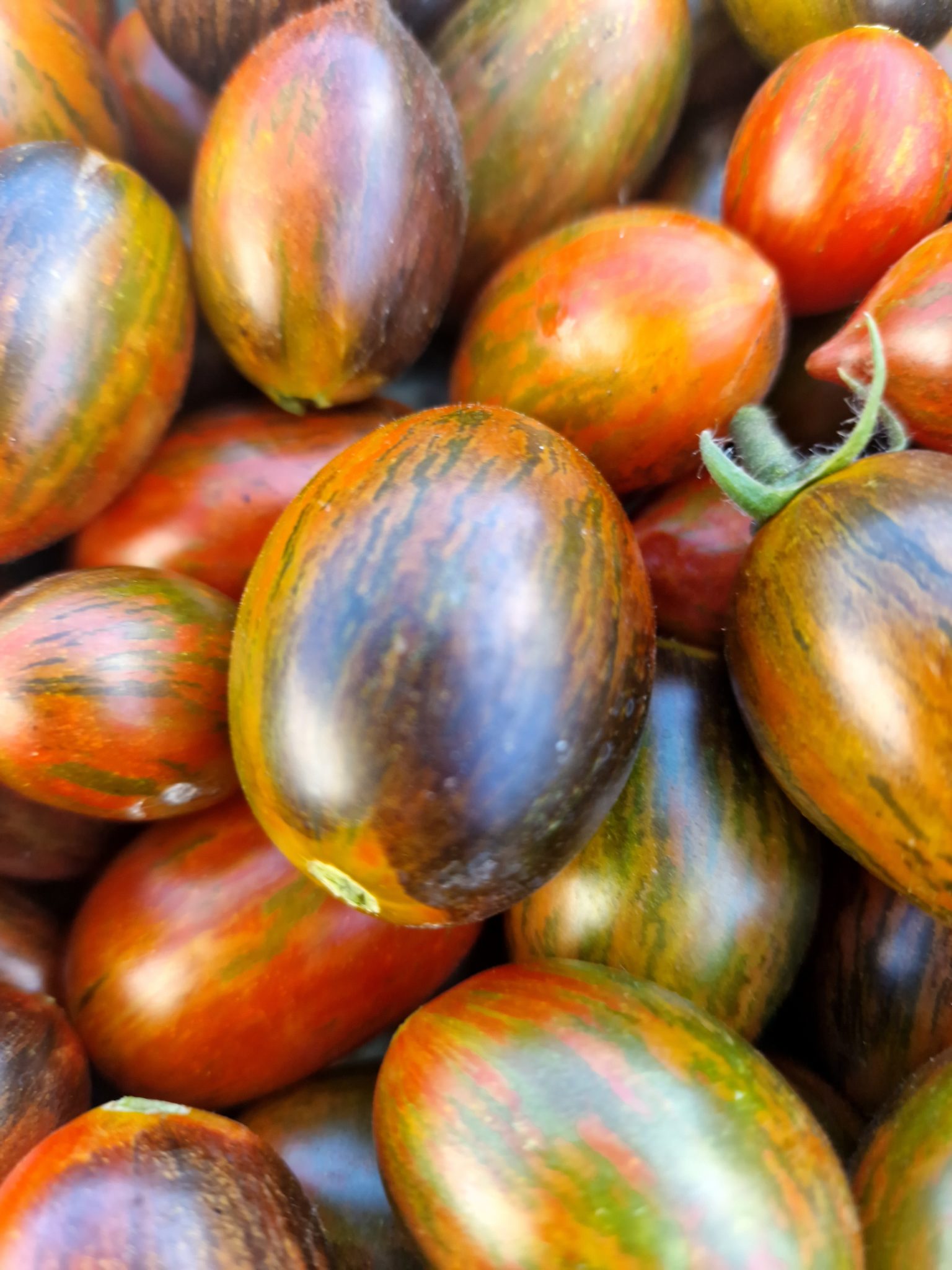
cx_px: 476
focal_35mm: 23
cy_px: 635
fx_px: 843
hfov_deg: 58.9
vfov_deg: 73.9
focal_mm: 6.4
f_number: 1.8
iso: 50
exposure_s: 1/50
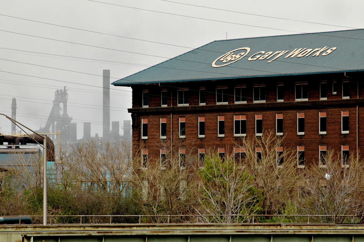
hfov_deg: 8.1
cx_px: 182
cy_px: 121
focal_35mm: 255
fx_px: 2576
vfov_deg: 5.4
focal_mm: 170
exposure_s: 1/640
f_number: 9
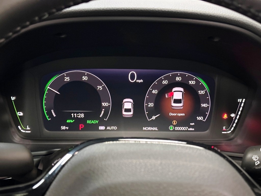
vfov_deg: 30.3
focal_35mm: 48
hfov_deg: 39.7
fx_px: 362
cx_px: 130
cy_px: 98
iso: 640
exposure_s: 1/20
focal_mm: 6.86
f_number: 1.78
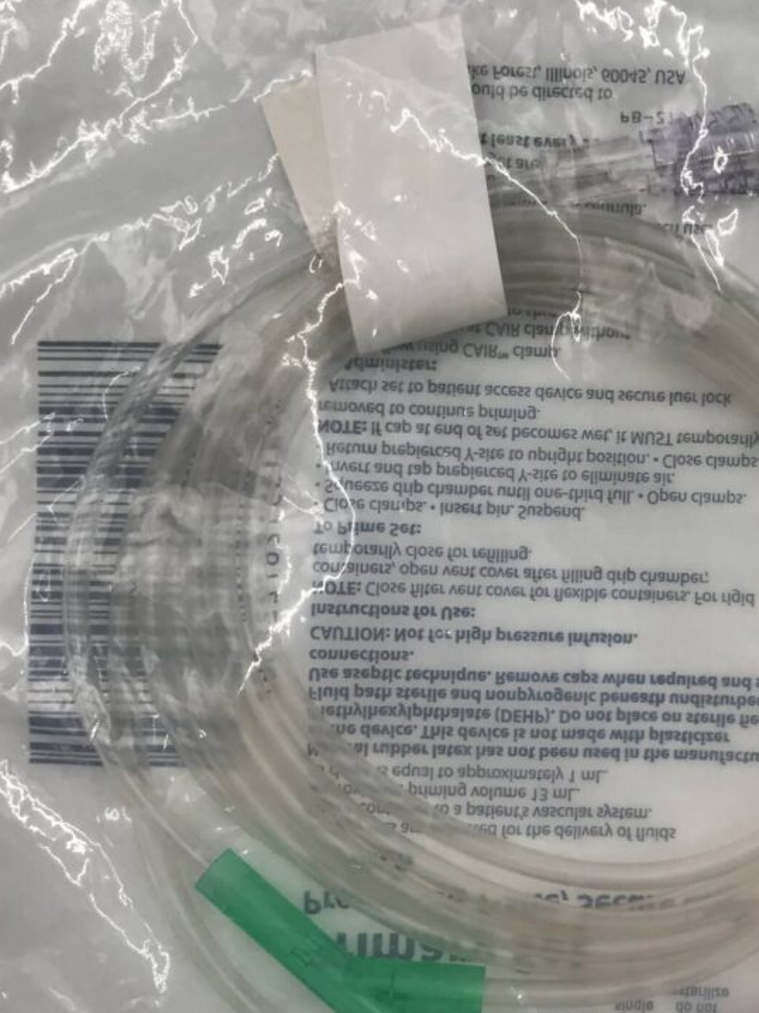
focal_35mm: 52
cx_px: 632
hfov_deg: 27.3
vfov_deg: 36.8
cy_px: 517
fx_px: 1521
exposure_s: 1/120
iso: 32
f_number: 1.8
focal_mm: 3.99
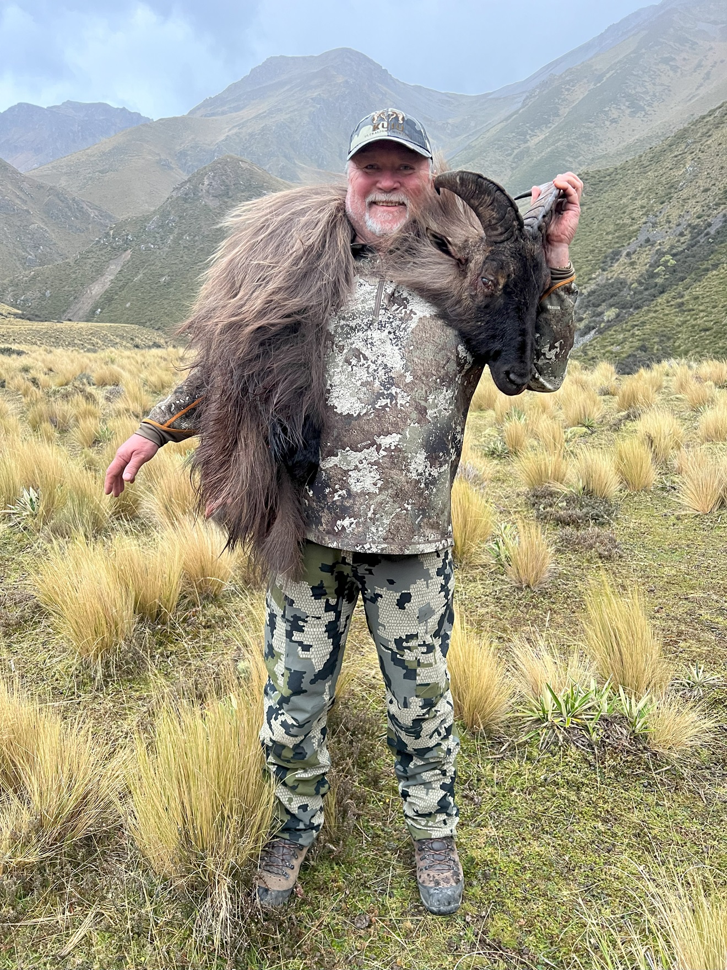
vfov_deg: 67.3
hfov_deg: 53.1
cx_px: 364
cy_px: 485
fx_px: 728
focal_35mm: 26
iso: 200
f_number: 1.5
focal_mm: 5.7
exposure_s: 1/60
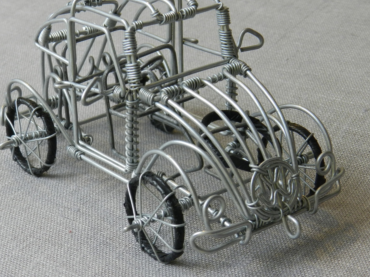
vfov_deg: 17.4
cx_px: 193
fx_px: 909
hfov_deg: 23.0
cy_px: 120
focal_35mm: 85
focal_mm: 12.1
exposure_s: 1/30
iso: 250
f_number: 4.7
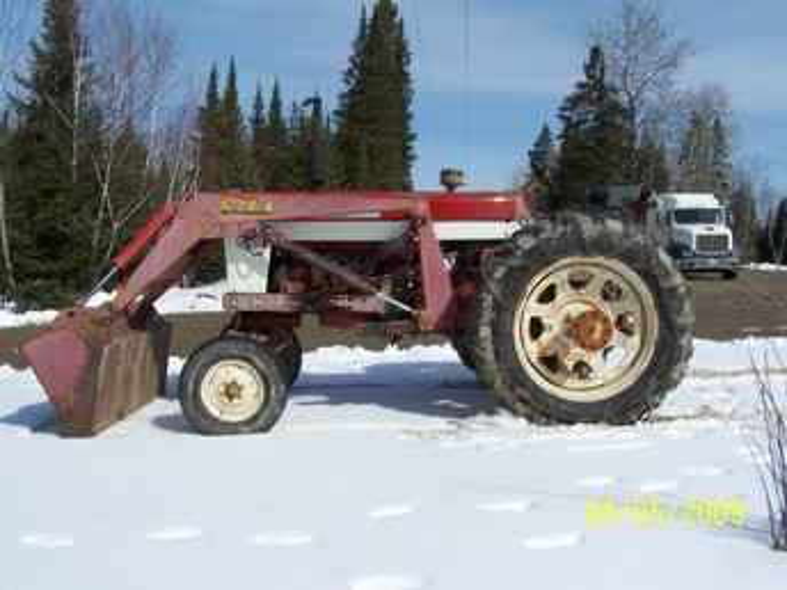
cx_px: 394
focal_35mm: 38
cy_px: 295
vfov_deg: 37.7
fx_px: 864
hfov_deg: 49.0
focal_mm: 6.3
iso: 80
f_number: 5.6
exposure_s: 1/750
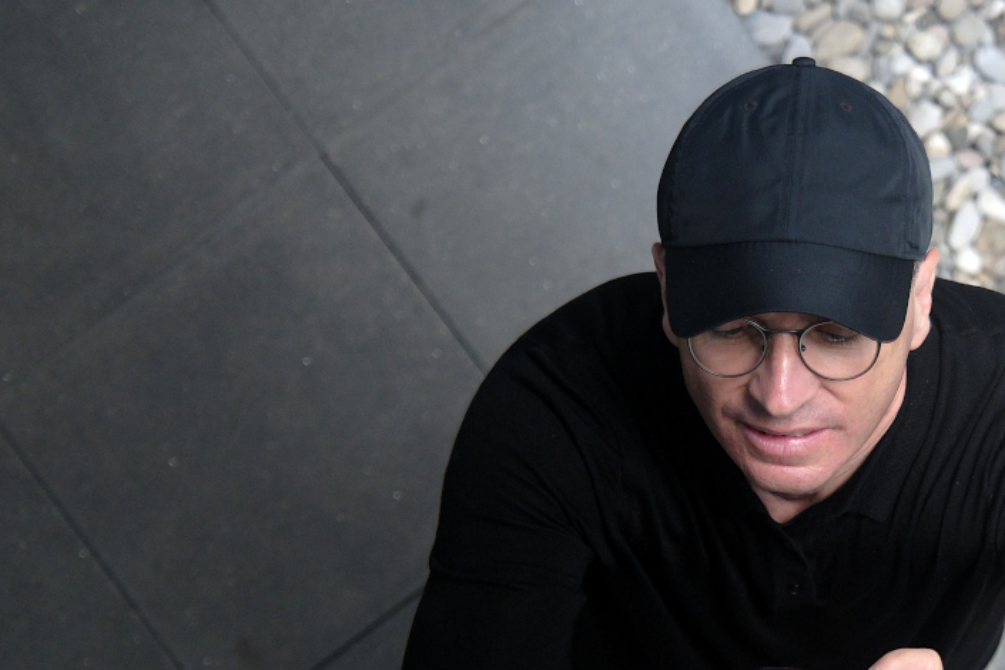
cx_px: 800
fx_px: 4215
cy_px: 599
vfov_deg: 9.1
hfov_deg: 13.5
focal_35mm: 151
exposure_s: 1/20
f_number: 2.8
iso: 800
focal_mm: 47
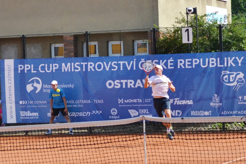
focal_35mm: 82
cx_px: 123
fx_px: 564
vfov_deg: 16.5
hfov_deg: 24.6
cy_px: 82
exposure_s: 1/2500
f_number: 8
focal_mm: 55
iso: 1600
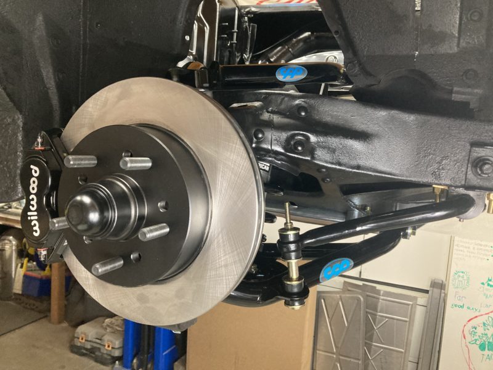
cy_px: 185
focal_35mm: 28
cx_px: 246
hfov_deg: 63.4
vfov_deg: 49.7
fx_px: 399
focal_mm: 3.99
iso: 400
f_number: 1.8
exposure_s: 1/40
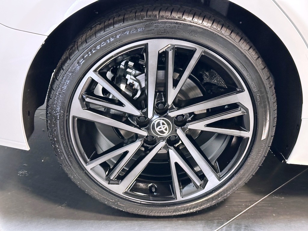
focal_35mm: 48
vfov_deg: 30.3
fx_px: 427
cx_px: 154
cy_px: 116
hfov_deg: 39.7
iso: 640
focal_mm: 6.86
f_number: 1.78
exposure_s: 1/24
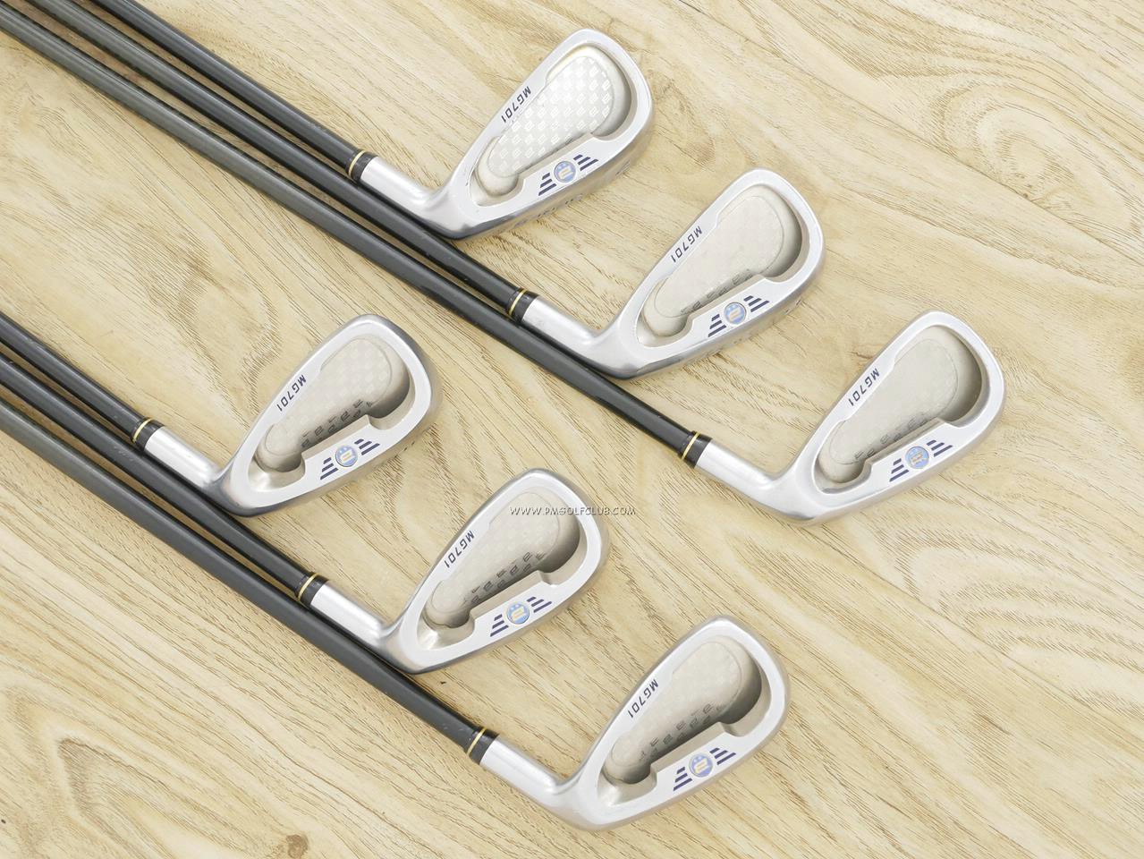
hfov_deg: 38.2
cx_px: 572
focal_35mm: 50
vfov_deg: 29.1
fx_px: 1653
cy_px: 430
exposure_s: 1/40
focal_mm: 25
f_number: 4.5
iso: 1600
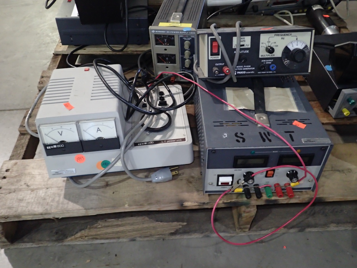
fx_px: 309
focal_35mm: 30
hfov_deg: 60.0
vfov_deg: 46.8
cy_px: 134
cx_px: 178
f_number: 2.3
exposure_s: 1/30
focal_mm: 5.5
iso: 640
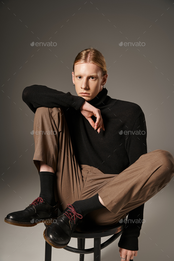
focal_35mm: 47
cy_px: 130
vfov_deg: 41.9
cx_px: 87
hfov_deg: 28.6
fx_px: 341
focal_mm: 47
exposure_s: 1/125
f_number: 5.6
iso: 100
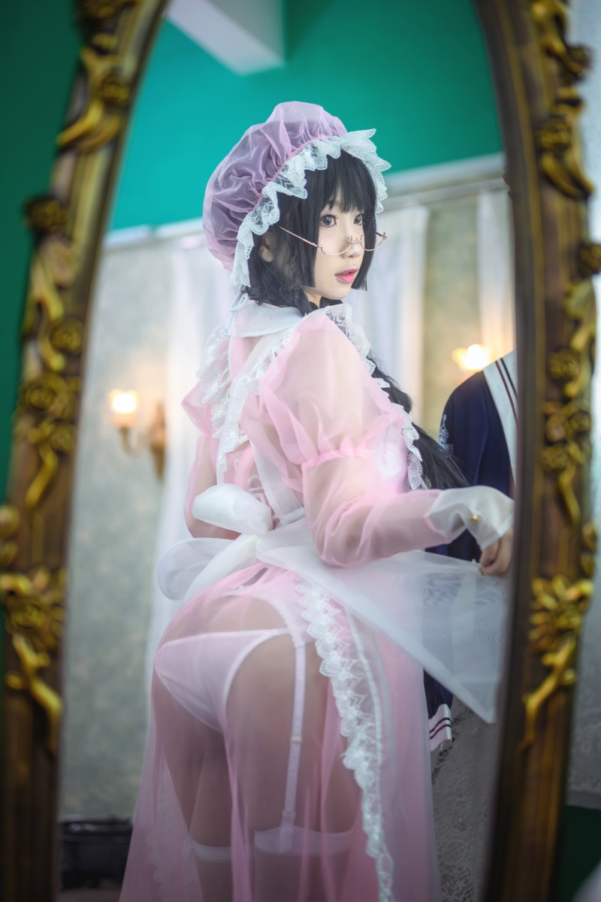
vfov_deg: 39.6
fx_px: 1252
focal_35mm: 50
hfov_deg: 27.0
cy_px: 451
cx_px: 300
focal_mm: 50
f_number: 1.8
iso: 400
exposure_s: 1/100
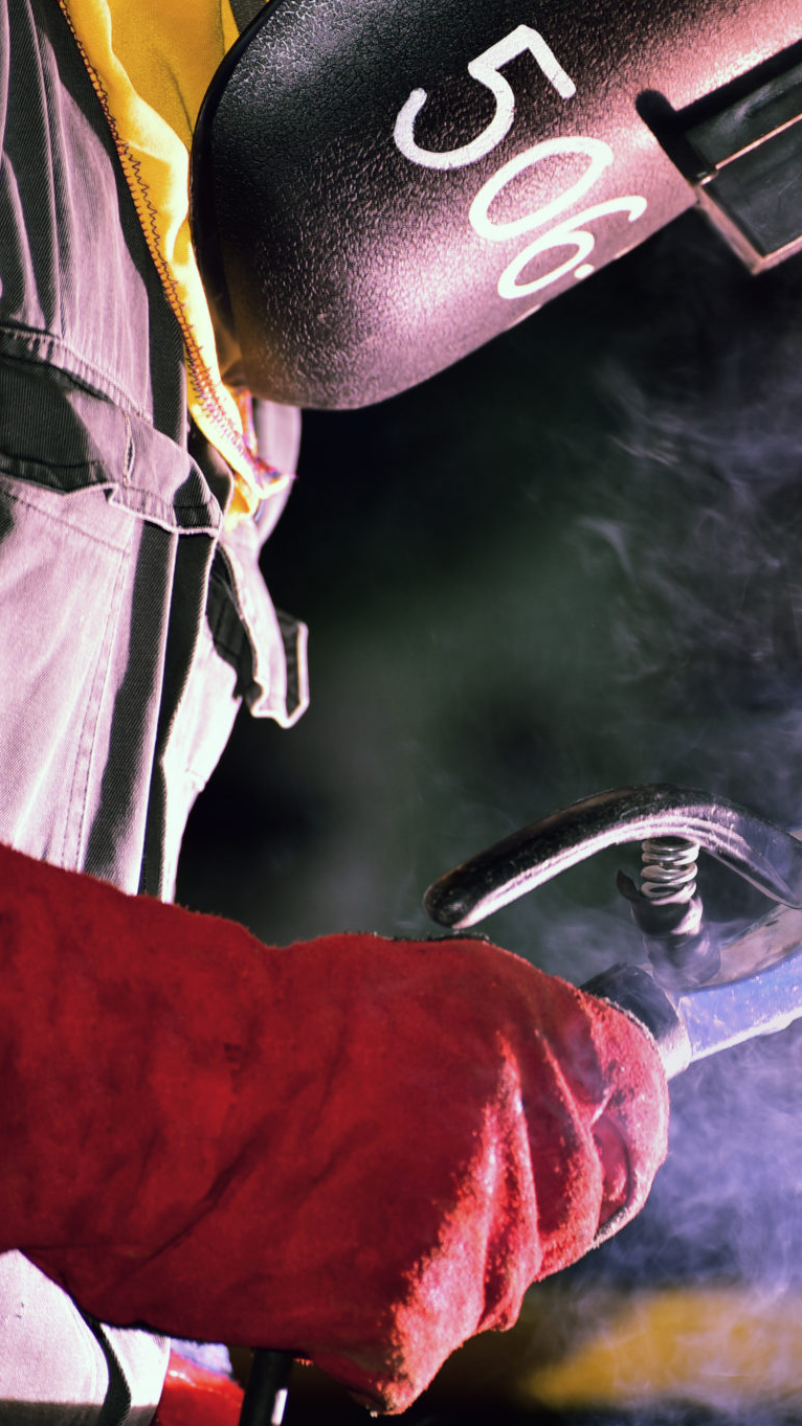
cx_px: 877
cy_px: 713
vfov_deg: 6.9
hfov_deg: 3.8
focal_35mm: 315
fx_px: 11917
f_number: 5.6
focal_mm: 200
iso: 200
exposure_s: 1/100
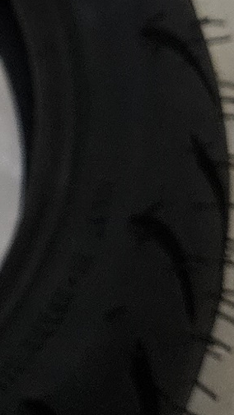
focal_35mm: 139
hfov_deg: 7.8
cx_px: -415
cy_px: -190
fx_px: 1534
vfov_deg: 14.5
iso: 500
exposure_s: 1/50
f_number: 1.8
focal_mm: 5.4
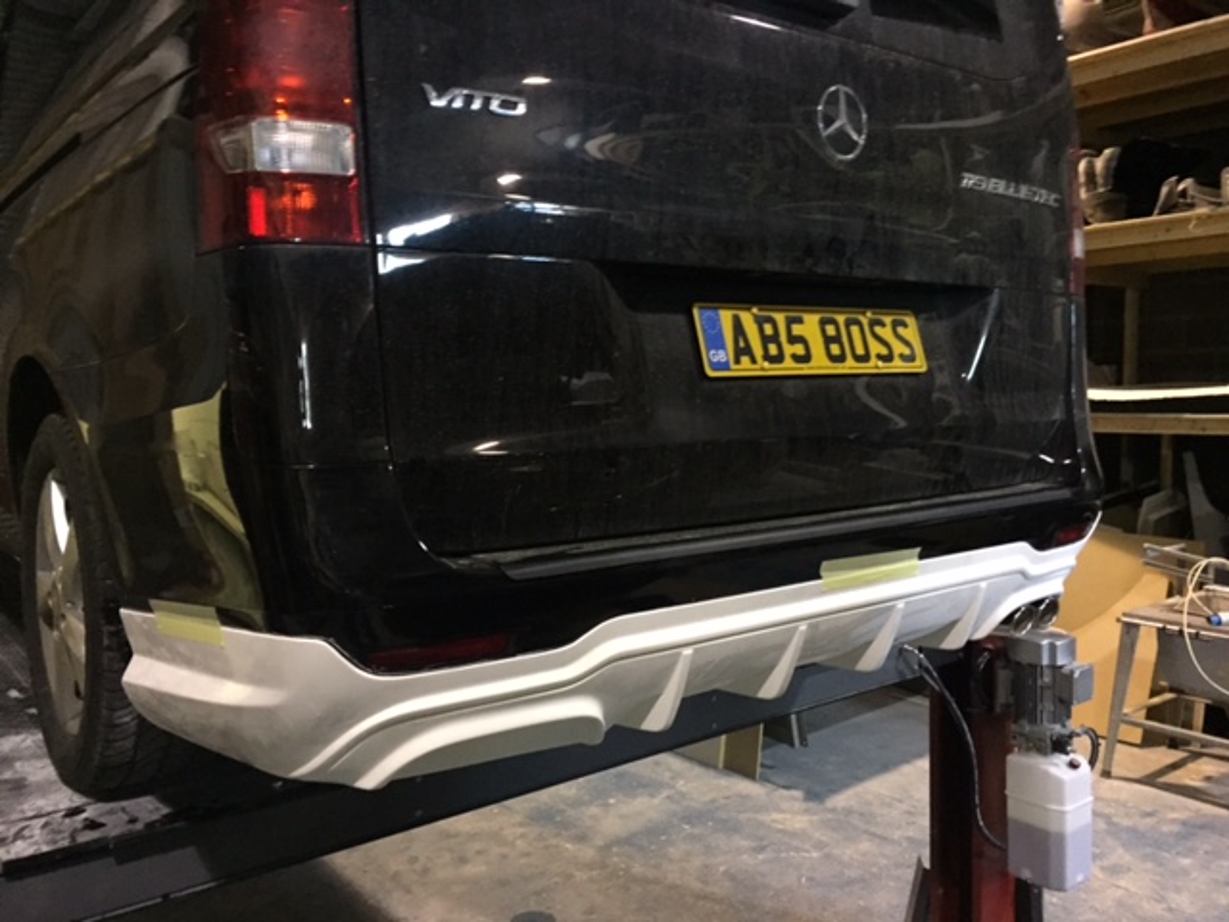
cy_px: 461
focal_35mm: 29
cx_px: 614
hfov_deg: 61.7
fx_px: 1030
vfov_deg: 48.2
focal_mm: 4.15
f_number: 2.2
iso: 320
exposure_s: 1/15
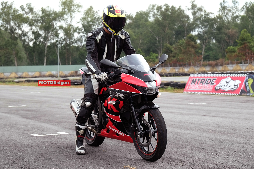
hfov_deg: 27.7
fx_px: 515
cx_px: 127
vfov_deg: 18.7
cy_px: 84
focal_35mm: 73
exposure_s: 1/250
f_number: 5.6
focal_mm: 48.4
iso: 250
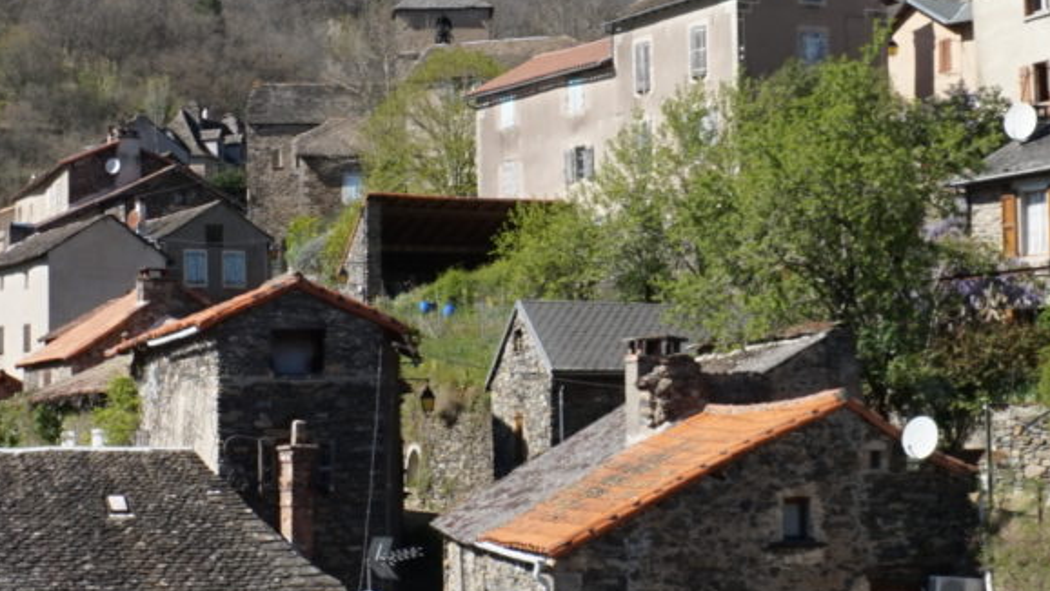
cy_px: 326
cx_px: 776
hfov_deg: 23.7
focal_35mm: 89
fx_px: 2478
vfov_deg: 13.6
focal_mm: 16
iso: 100
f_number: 11
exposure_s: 1/125
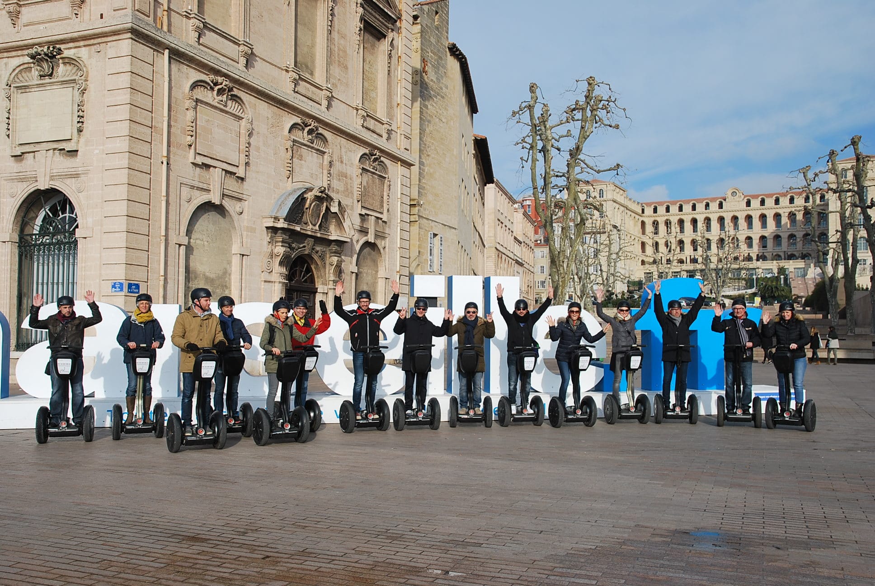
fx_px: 803
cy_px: 293
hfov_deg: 57.2
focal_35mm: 33
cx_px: 438
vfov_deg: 40.1
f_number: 8
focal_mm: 22
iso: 100
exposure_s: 1/250
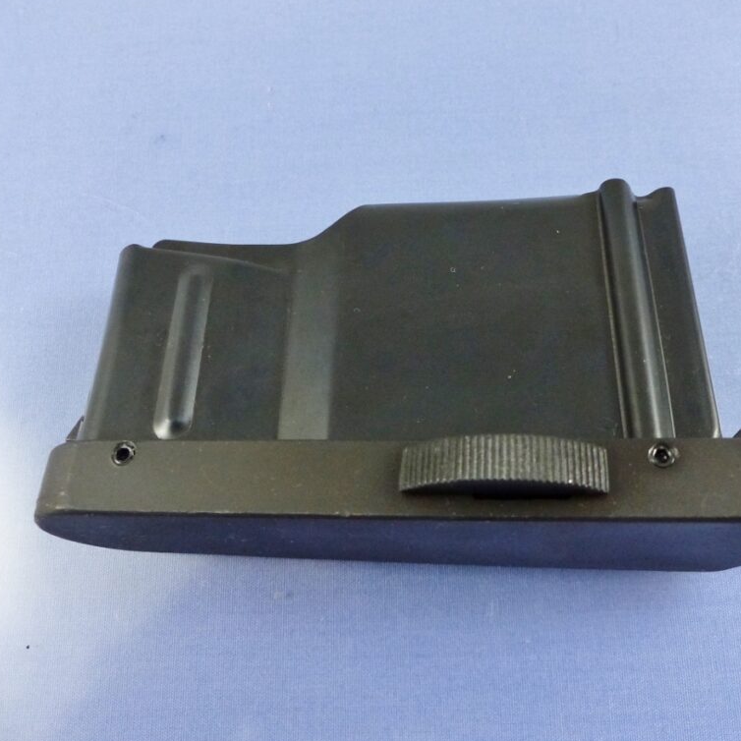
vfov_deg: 54.0
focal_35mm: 30
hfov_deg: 53.6
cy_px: 370
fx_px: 727
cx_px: 448
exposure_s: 1/125
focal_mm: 4.5
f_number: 2.8
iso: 500
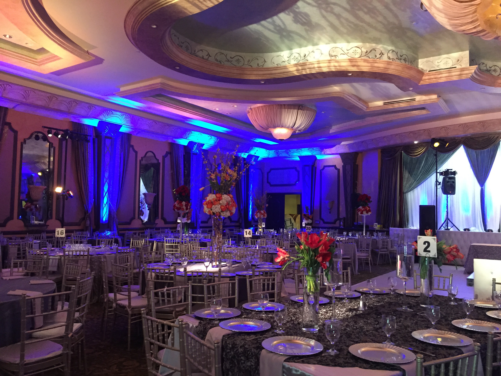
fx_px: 420
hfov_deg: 61.7
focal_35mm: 29
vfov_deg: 48.2
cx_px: 250
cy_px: 188
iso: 250
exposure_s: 1/17
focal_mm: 4.15
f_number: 2.2
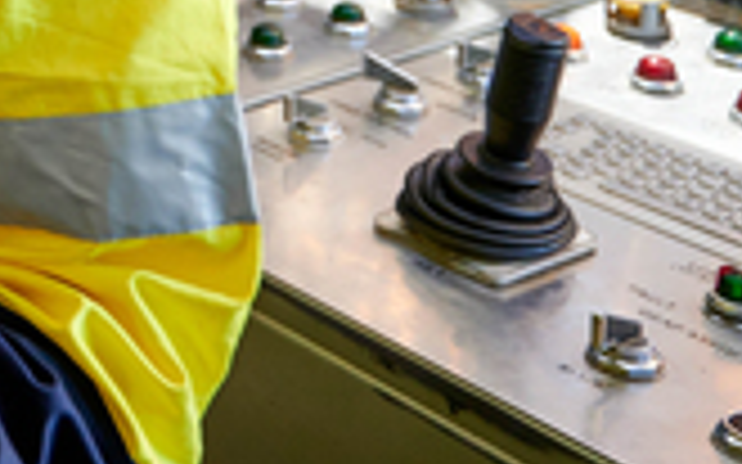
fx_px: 1799
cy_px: -273
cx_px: -508
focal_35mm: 89
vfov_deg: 13.6
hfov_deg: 19.0
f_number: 4
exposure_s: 1/50
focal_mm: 24
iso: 250
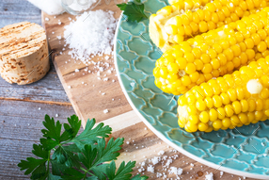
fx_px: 770
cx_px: 242
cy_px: 42
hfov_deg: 19.5
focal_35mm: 103
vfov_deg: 13.3
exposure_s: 1/30
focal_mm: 50
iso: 100
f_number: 7.1
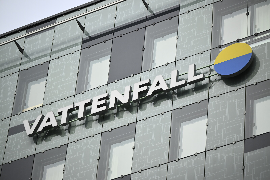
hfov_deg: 11.7
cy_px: 90
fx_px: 1313
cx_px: 135
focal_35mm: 175
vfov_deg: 7.8
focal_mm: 175
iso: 640
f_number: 2.8
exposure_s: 1/13000
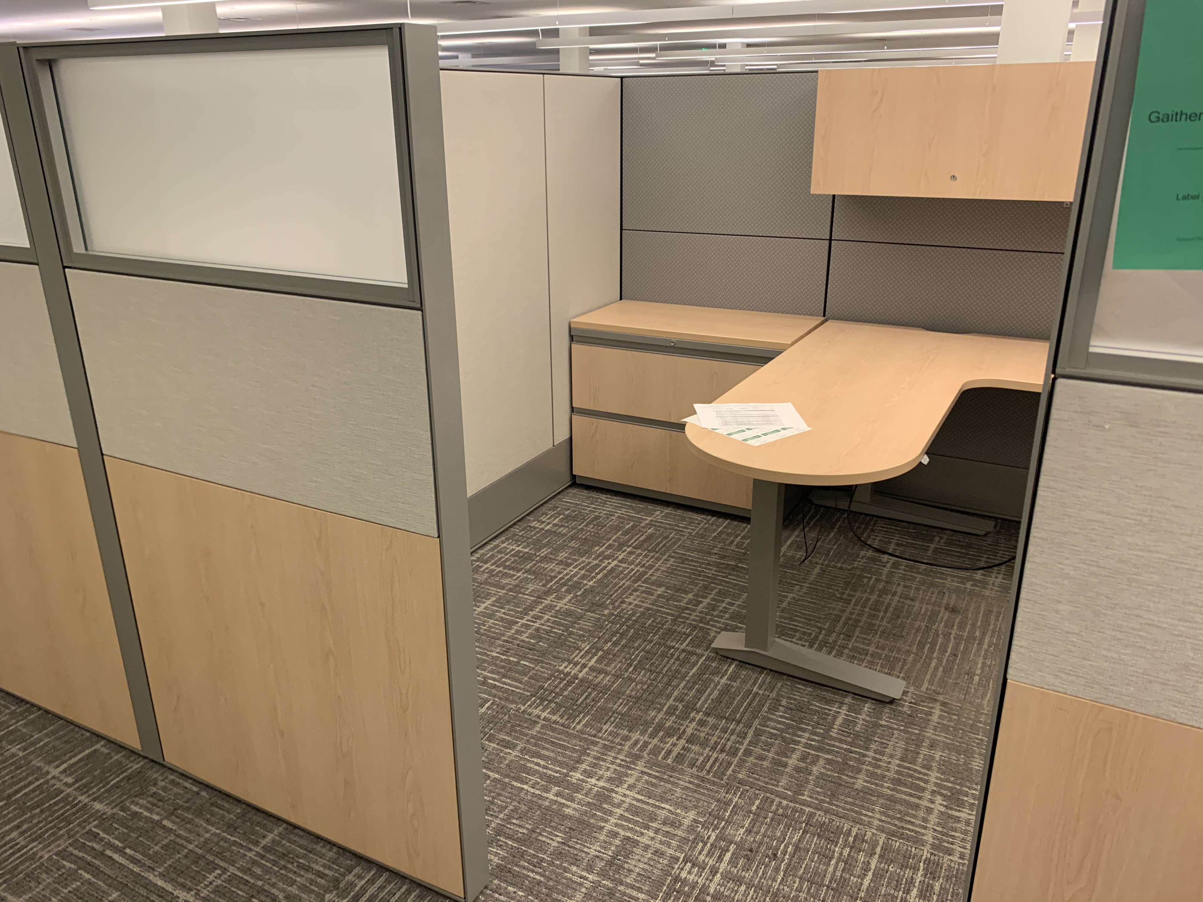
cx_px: 602
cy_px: 451
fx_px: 904
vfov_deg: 53.1
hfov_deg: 67.3
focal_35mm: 26
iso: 125
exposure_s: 1/60
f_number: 1.8
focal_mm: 4.25
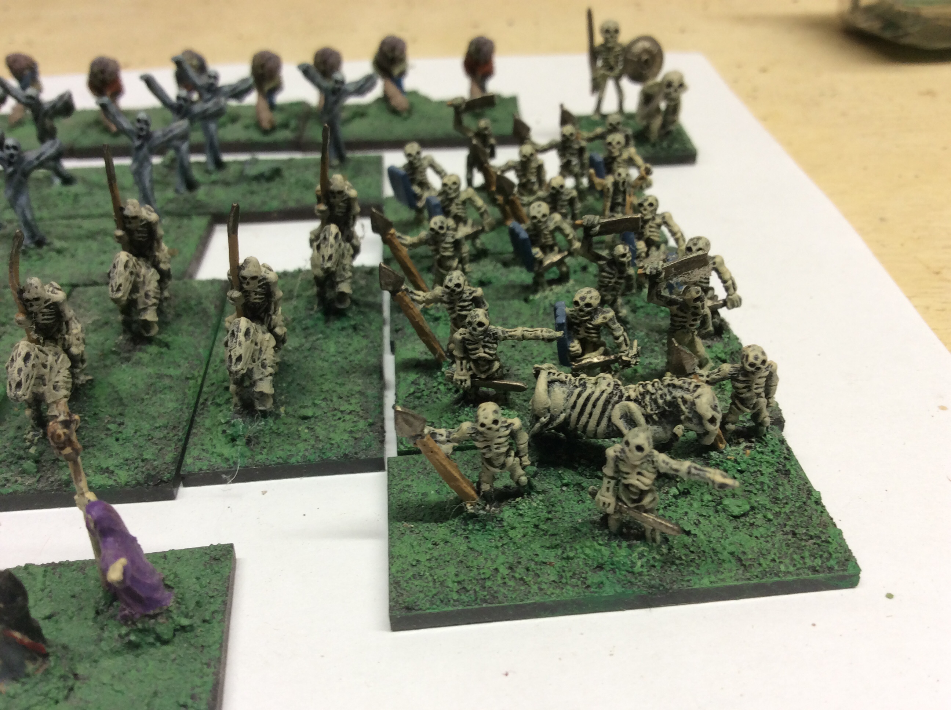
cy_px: 355
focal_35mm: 32
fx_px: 878
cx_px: 476
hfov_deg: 56.9
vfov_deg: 44.1
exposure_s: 1/25
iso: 32
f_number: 2.4
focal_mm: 3.3
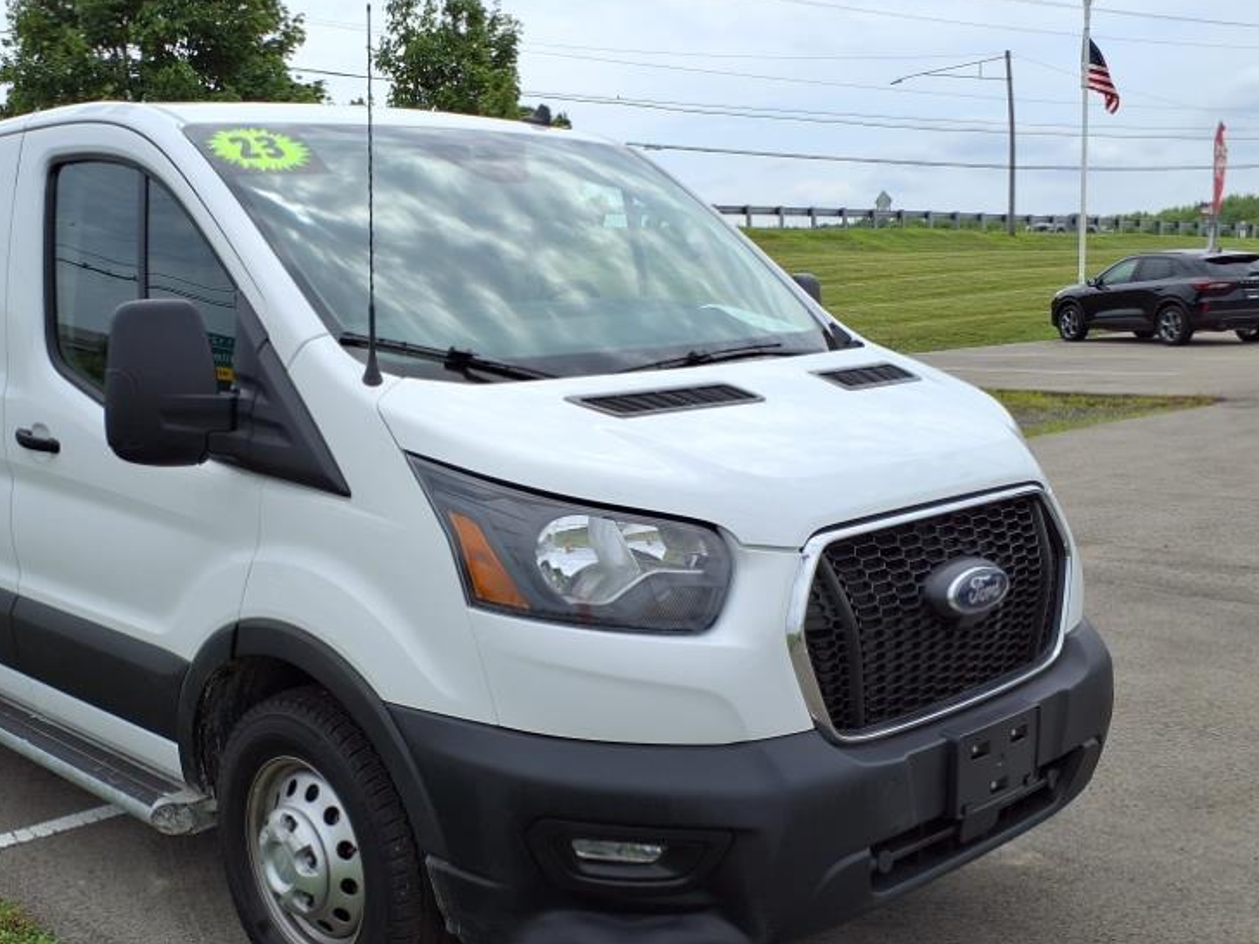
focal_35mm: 38
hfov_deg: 48.1
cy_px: 505
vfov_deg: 37.7
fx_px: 1382
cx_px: 406
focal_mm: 3.58
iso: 40
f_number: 1.9
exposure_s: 1/2500
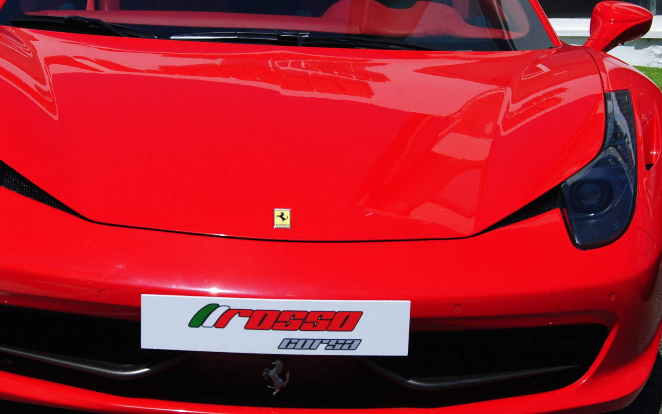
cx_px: 265
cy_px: 227
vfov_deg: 14.7
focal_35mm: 89
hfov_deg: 23.3
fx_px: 1603
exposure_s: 1/320
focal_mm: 35
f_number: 10
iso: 100
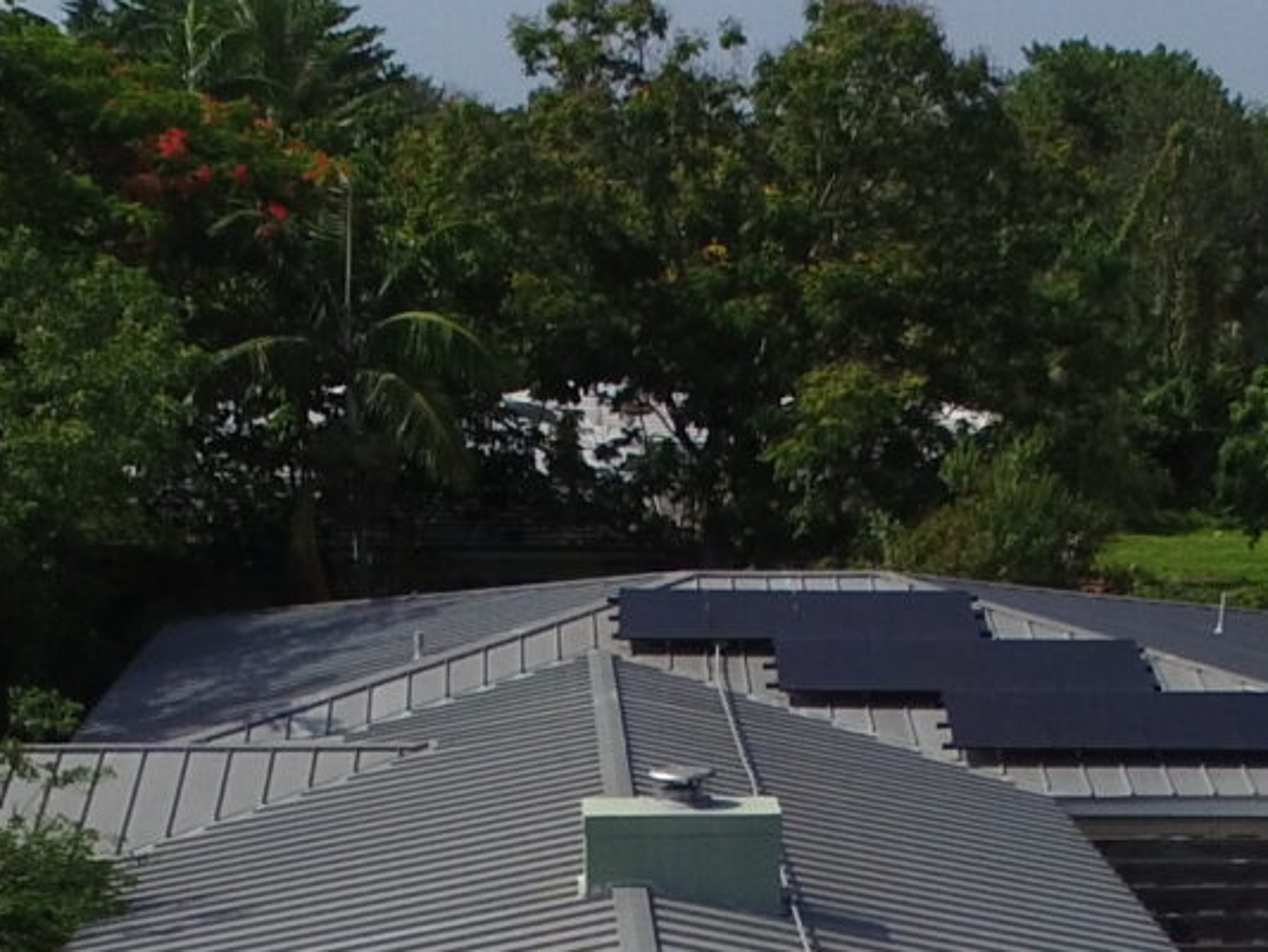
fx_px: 3517
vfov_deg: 14.6
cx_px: 766
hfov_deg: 20.4
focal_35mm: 96
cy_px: 1326
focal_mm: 3.61
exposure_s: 1/1590
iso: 100
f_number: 2.8
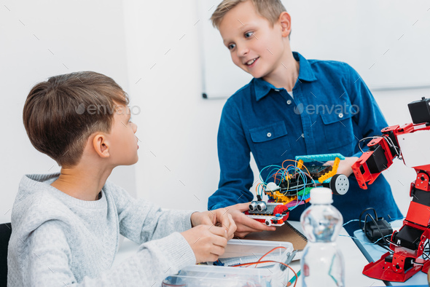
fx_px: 597
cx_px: 215
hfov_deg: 39.6
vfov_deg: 27.0
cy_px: 144
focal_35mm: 50
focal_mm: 50
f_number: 4
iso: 125
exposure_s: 1/160
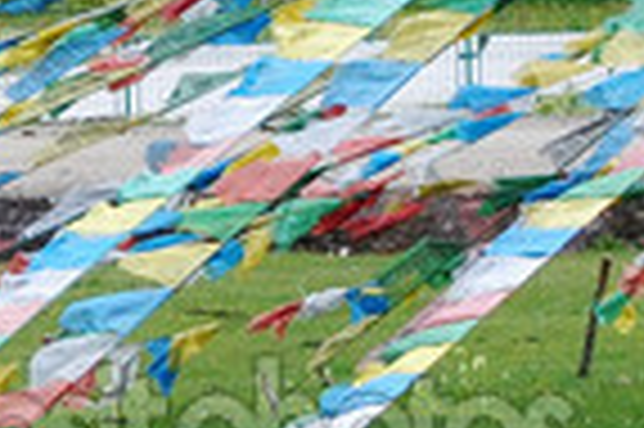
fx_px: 23032
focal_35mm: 1289
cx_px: 1774
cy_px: -469
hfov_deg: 1.6
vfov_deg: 1.1
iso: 200
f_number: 7.1
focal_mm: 120
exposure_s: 1/500
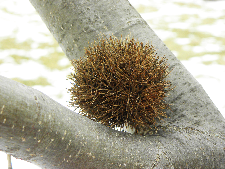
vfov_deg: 15.6
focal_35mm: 95
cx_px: 112
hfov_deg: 20.7
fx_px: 617
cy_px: 84
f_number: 4.5
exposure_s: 1/165
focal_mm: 16.9
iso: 64
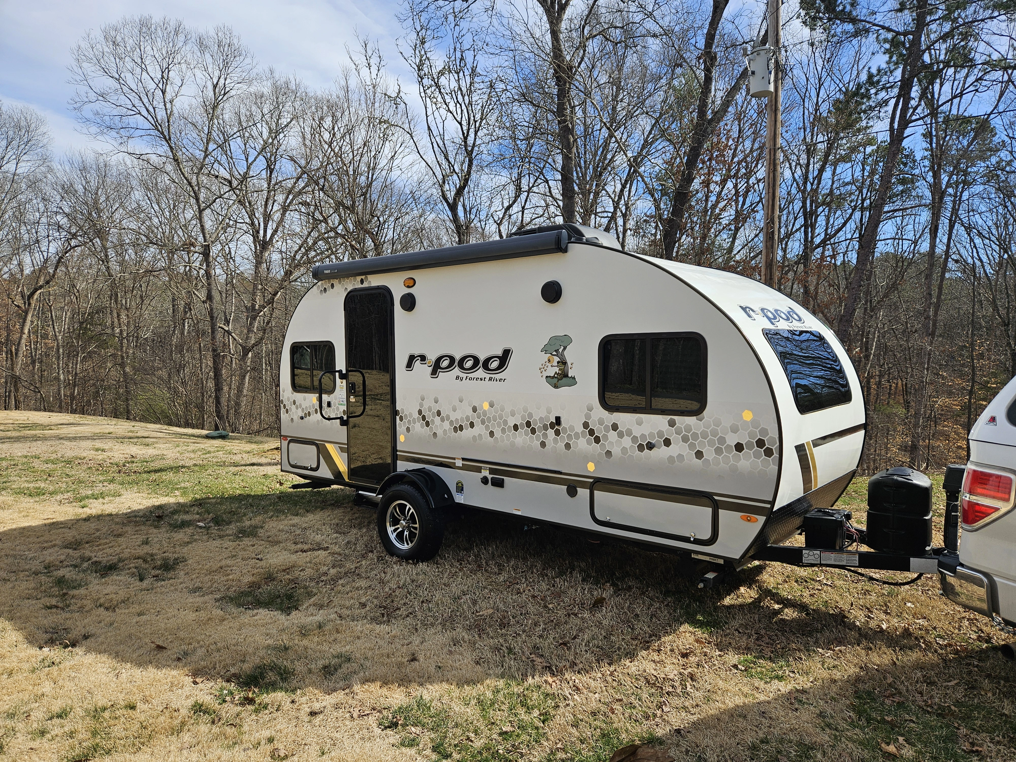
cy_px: 381
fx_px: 675
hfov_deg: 73.9
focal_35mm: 23
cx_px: 508
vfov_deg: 58.9
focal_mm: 5.4
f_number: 1.8
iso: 32
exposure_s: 1/1659
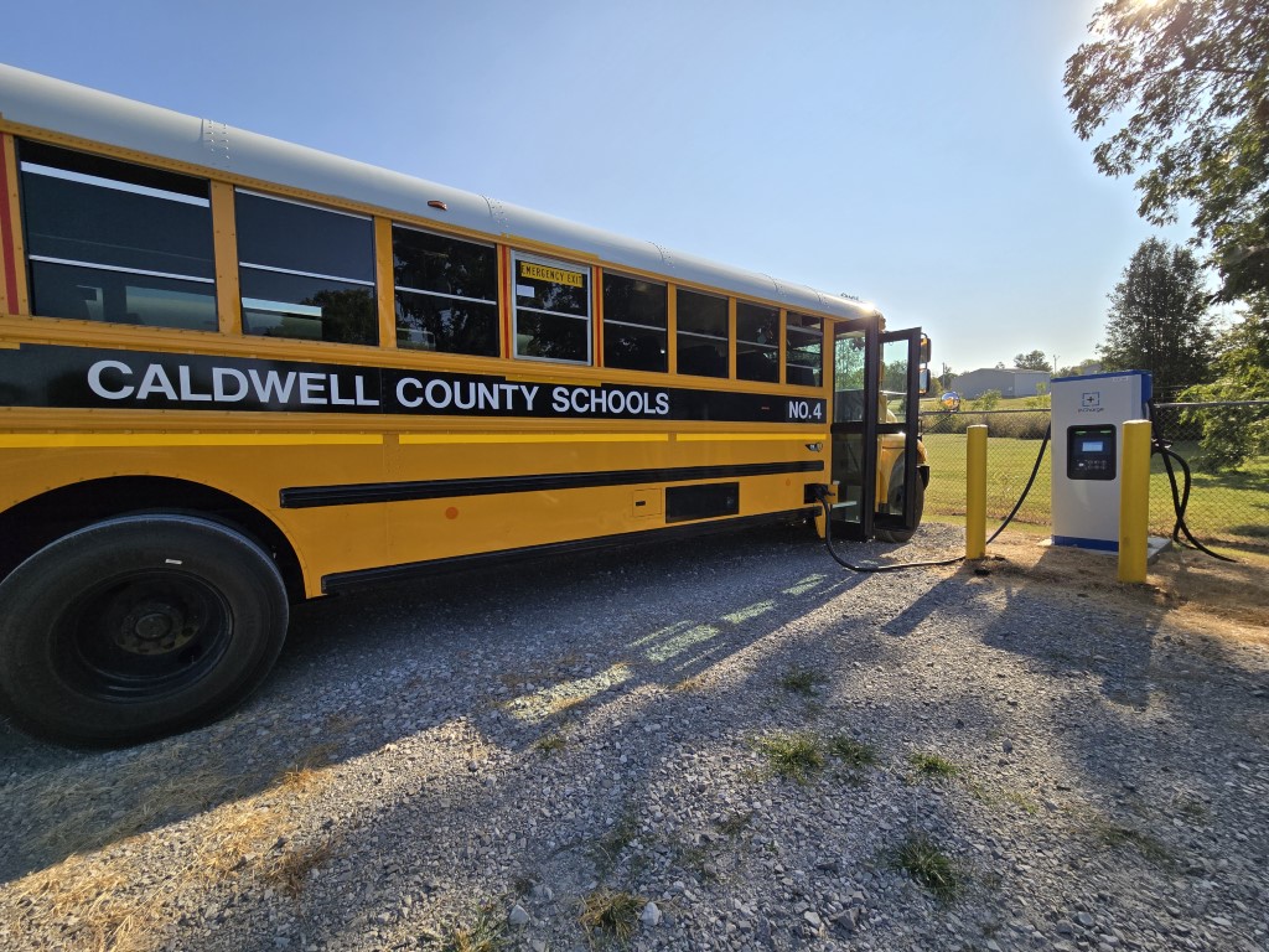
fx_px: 477
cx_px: 634
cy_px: 476
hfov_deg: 106.2
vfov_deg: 89.9
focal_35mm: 13
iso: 50
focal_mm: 2.2
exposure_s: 1/1962
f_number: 2.2
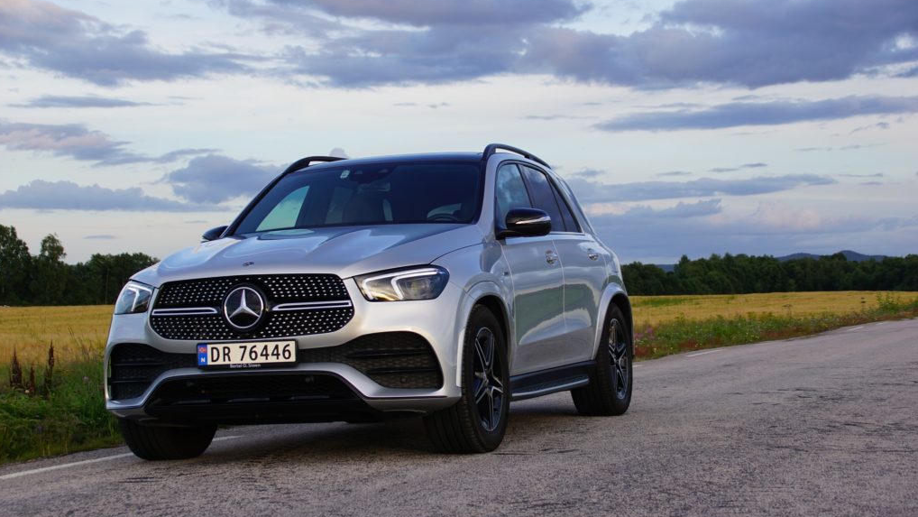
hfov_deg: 26.8
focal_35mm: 79
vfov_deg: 15.3
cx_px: 457
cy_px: 251
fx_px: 1923
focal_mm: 50
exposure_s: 1/100
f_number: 6.3
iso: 100
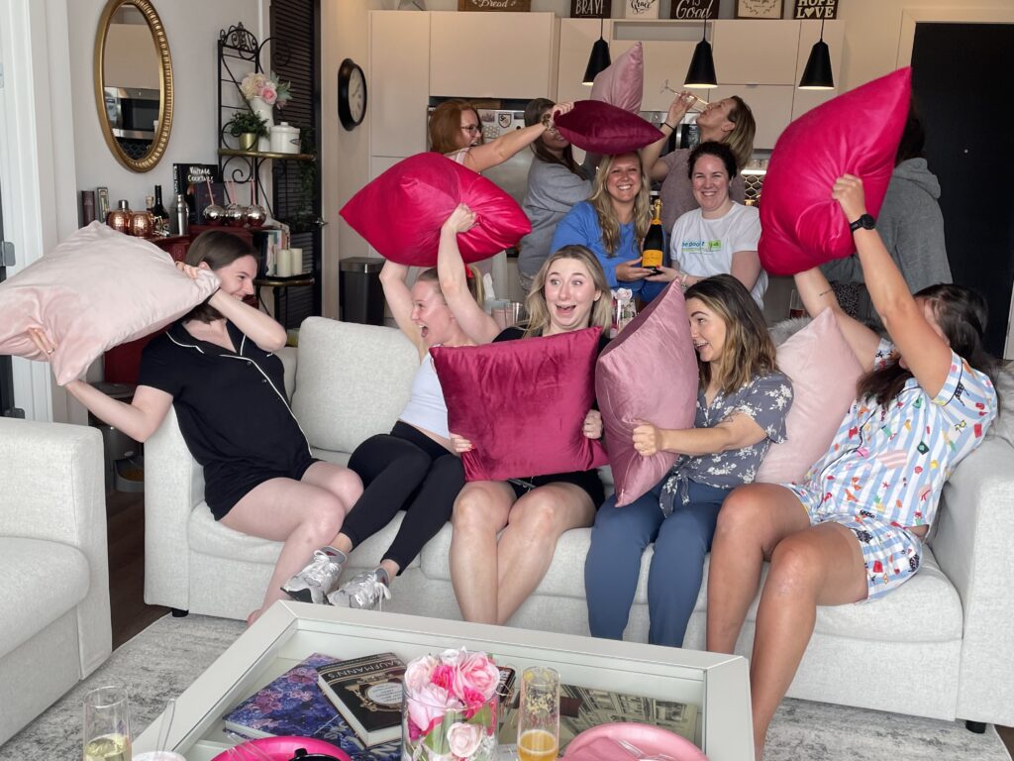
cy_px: 380
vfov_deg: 53.1
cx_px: 507
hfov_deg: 67.3
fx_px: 762
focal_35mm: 26
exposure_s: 1/122
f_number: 1.6
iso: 40
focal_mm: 4.2
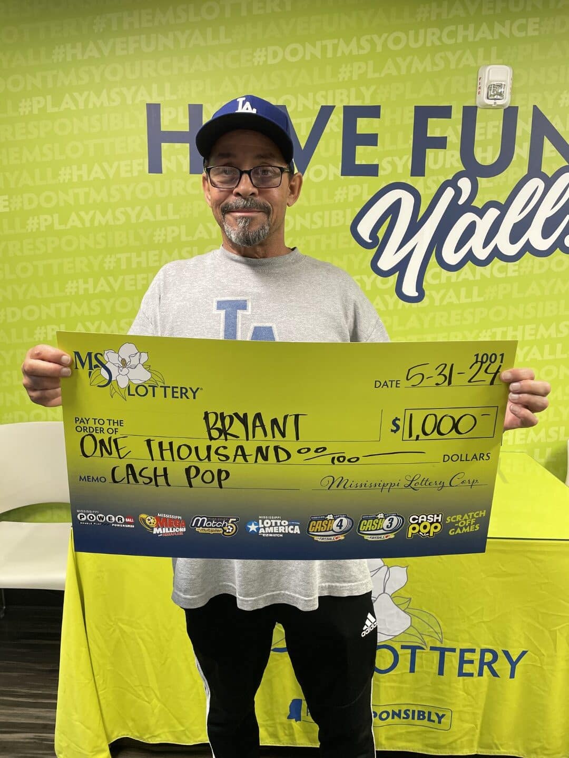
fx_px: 570
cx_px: 284
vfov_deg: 67.3
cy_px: 379
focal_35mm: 26
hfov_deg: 53.1
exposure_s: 1/60
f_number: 1.6
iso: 100
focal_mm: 4.2
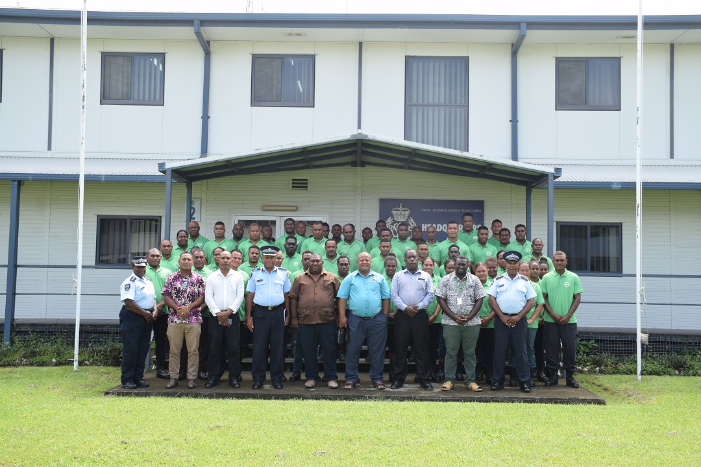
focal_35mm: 39
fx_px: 759
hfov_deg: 49.6
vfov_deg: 34.2
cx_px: 350
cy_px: 234
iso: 320
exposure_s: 1/250
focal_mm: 26
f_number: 8
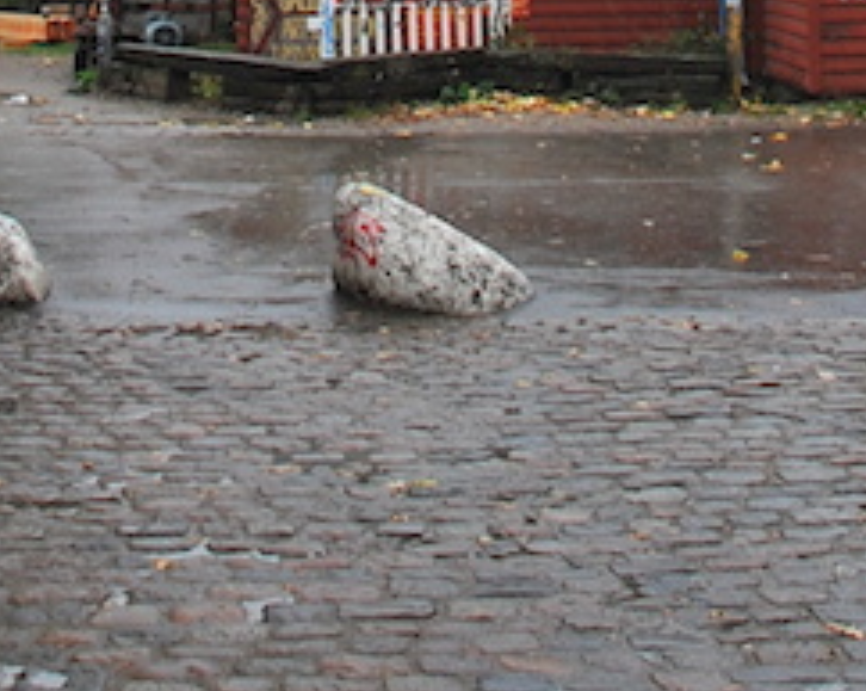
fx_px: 2150
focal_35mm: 84
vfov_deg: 16.0
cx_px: 376
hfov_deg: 22.8
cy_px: -473
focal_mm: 18
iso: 200
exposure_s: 1/100
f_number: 5
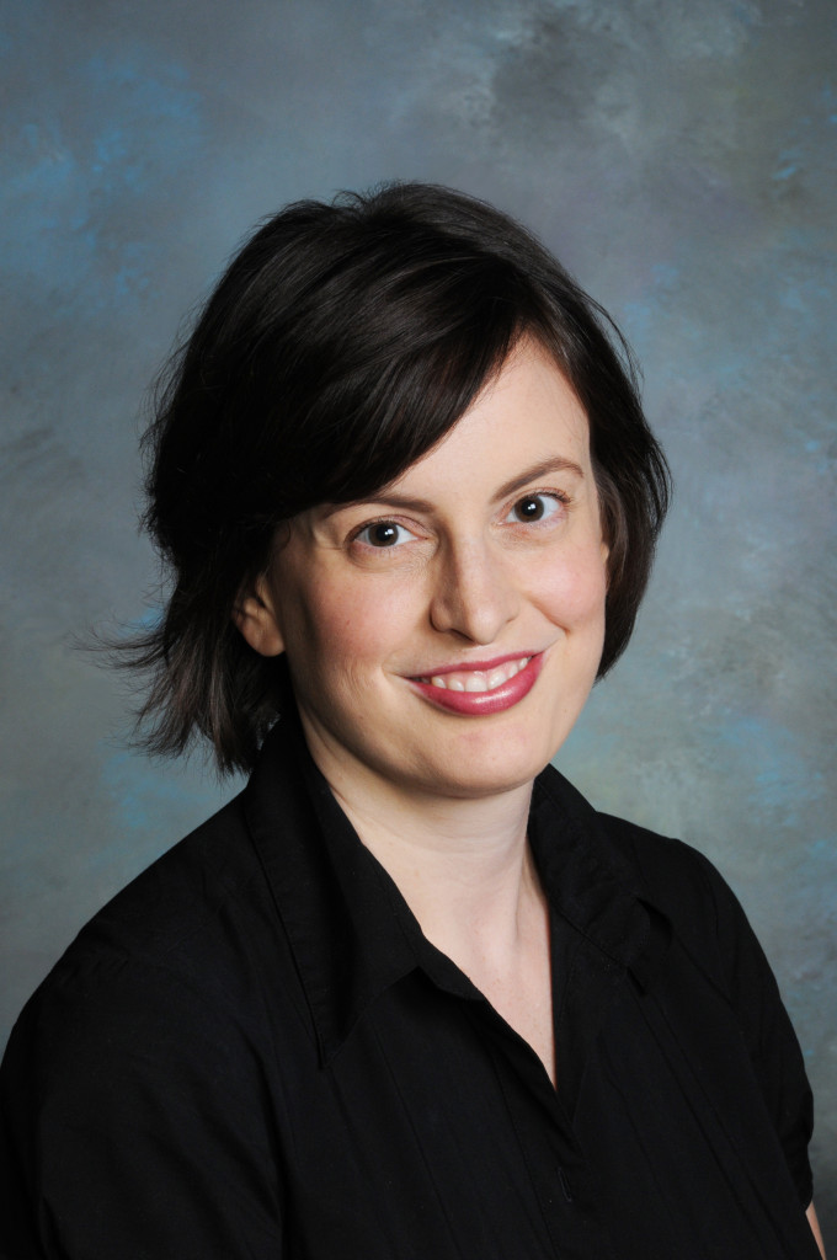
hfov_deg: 7.6
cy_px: 630
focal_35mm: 180
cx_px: 418
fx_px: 6294
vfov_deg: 11.4
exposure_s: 1/160
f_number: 16
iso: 400
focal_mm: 120
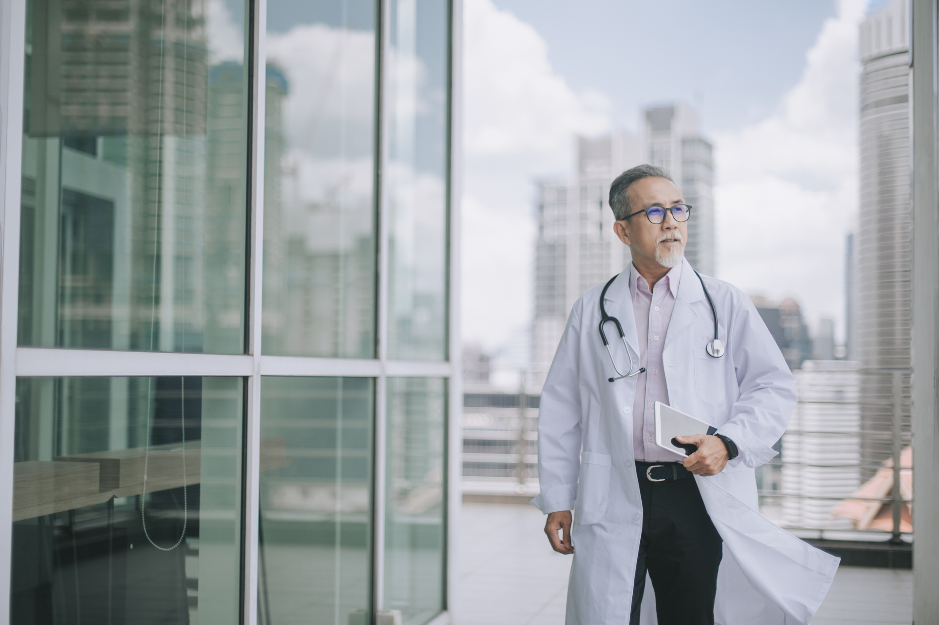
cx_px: 470
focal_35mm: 50
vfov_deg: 27.0
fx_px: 1303
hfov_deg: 39.6
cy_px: 312
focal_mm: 50
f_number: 1.4
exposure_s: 1/2000
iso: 100
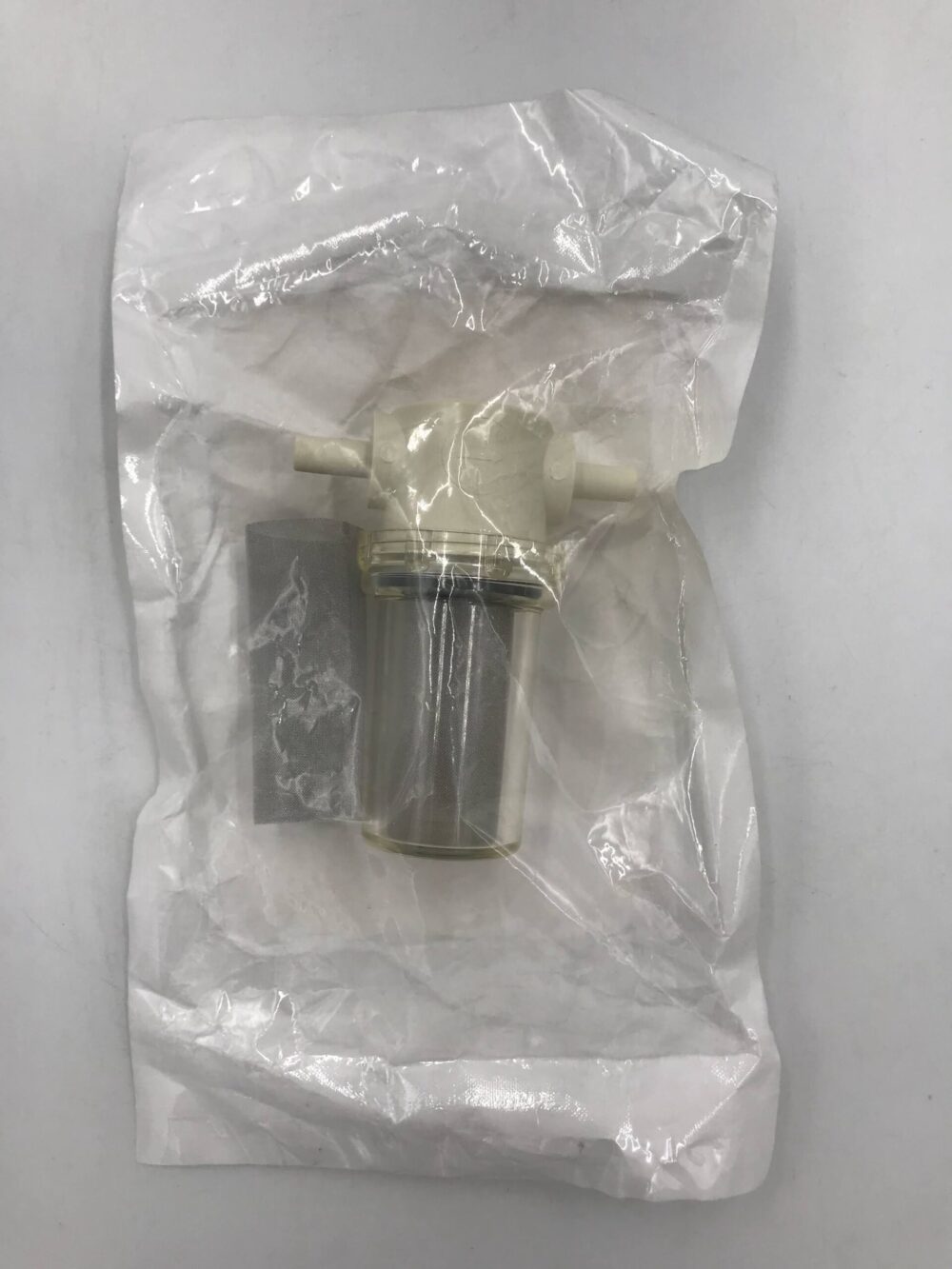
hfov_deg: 49.8
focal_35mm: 28
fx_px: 1027
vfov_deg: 63.4
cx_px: 476
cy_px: 634
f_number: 1.8
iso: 20
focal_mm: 3.99
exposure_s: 1/220
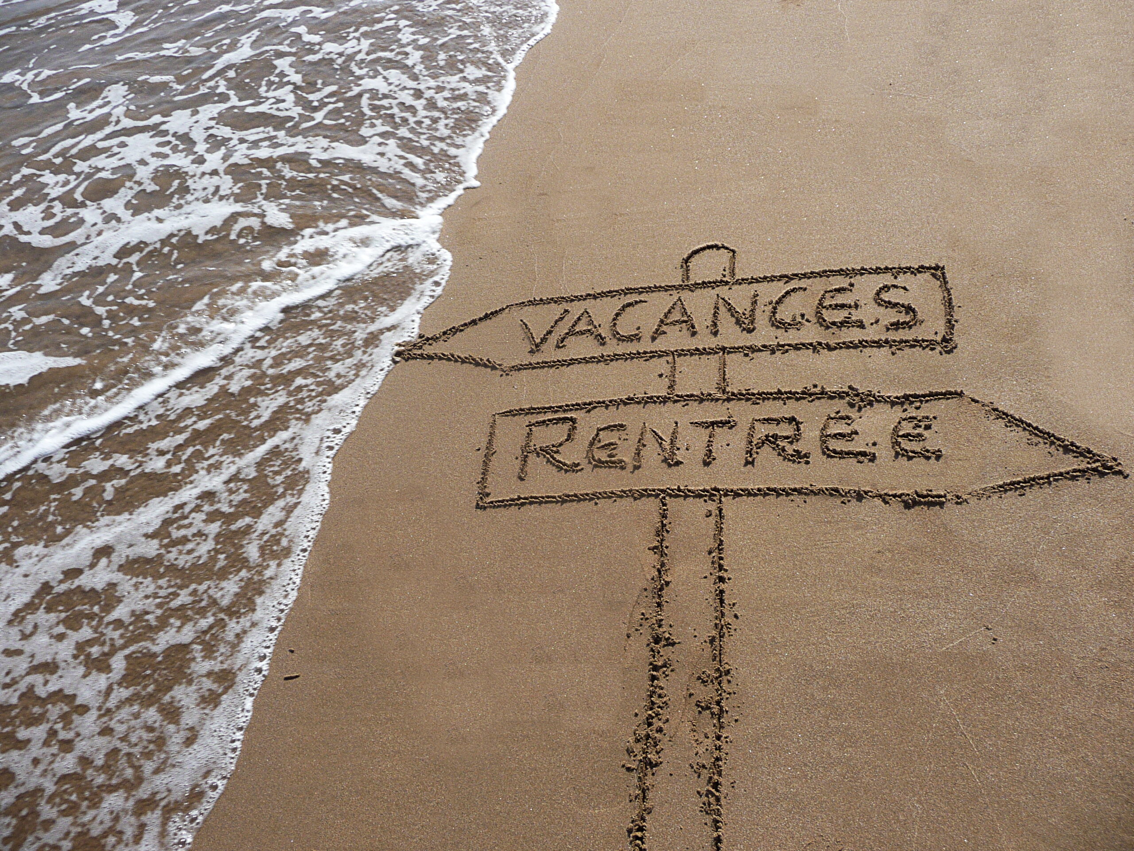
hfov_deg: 63.4
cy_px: 426
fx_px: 917
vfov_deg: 49.7
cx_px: 567
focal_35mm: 28
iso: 100
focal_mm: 4.7
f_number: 8
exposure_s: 1/250
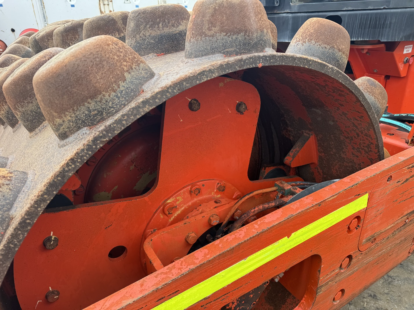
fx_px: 287
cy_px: 155
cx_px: 207
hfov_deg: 71.6
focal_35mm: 24
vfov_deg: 56.8
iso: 80
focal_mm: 6.76
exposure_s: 1/470
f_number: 1.78
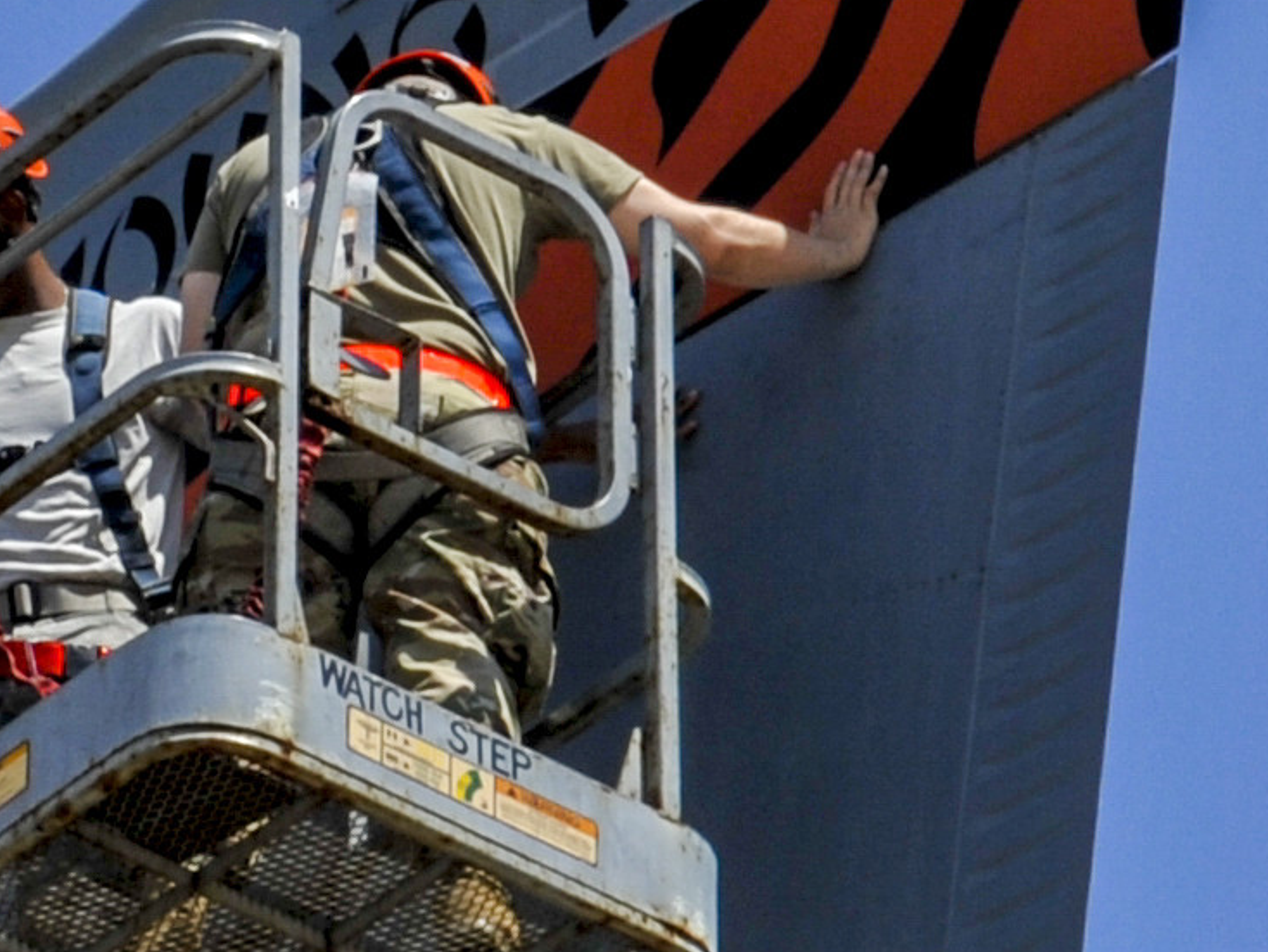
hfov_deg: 6.3
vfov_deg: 4.8
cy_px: 873
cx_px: -765
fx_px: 11432
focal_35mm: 312
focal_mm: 56
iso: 400
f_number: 22
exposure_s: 1/200
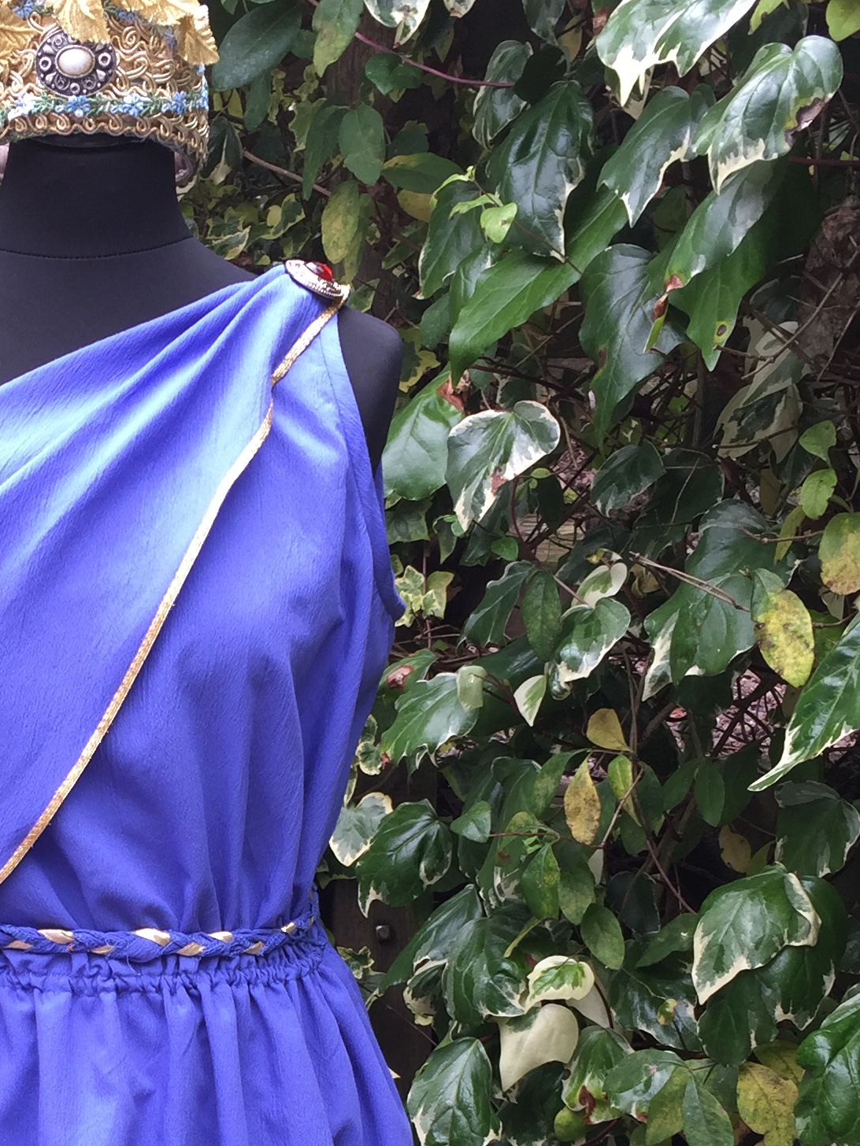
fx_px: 2153
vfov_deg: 28.6
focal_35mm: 65
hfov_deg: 22.2
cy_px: 1035
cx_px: 133
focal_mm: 4.15
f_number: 2.2
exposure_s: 1/130
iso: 32
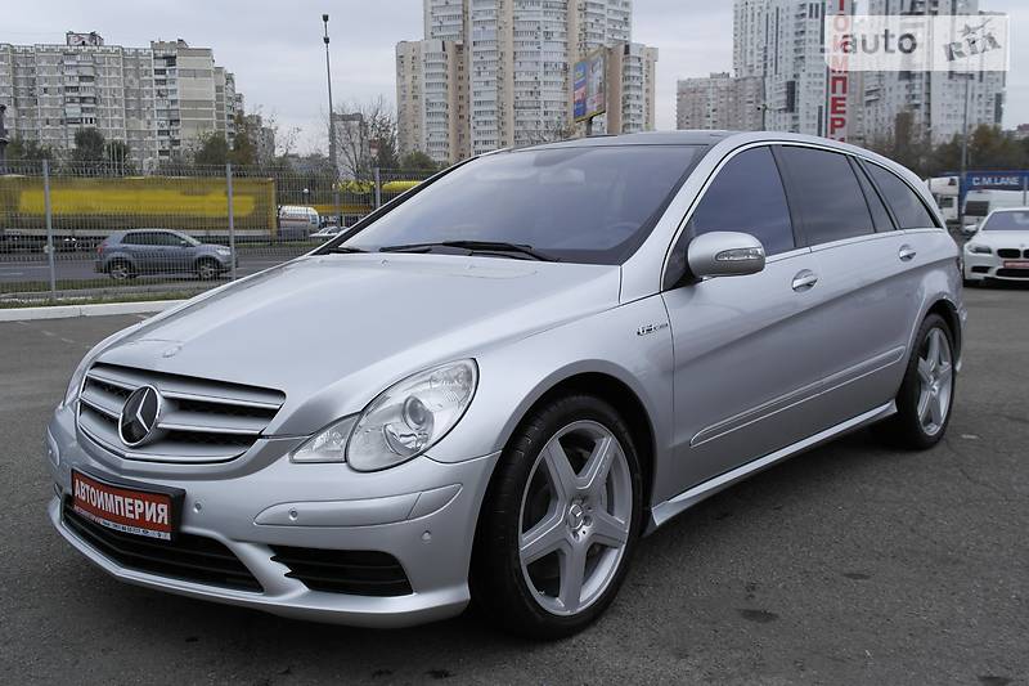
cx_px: 514
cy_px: 343
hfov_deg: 53.1
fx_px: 1029
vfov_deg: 36.9
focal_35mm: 36
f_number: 5.6
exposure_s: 1/200
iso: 100
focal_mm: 24
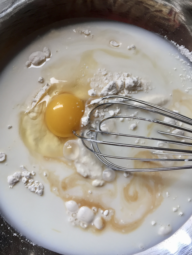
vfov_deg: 61.7
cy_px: 128
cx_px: 96
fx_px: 214
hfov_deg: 48.2
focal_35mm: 29
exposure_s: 1/30
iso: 32
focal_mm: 4.15
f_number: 2.2
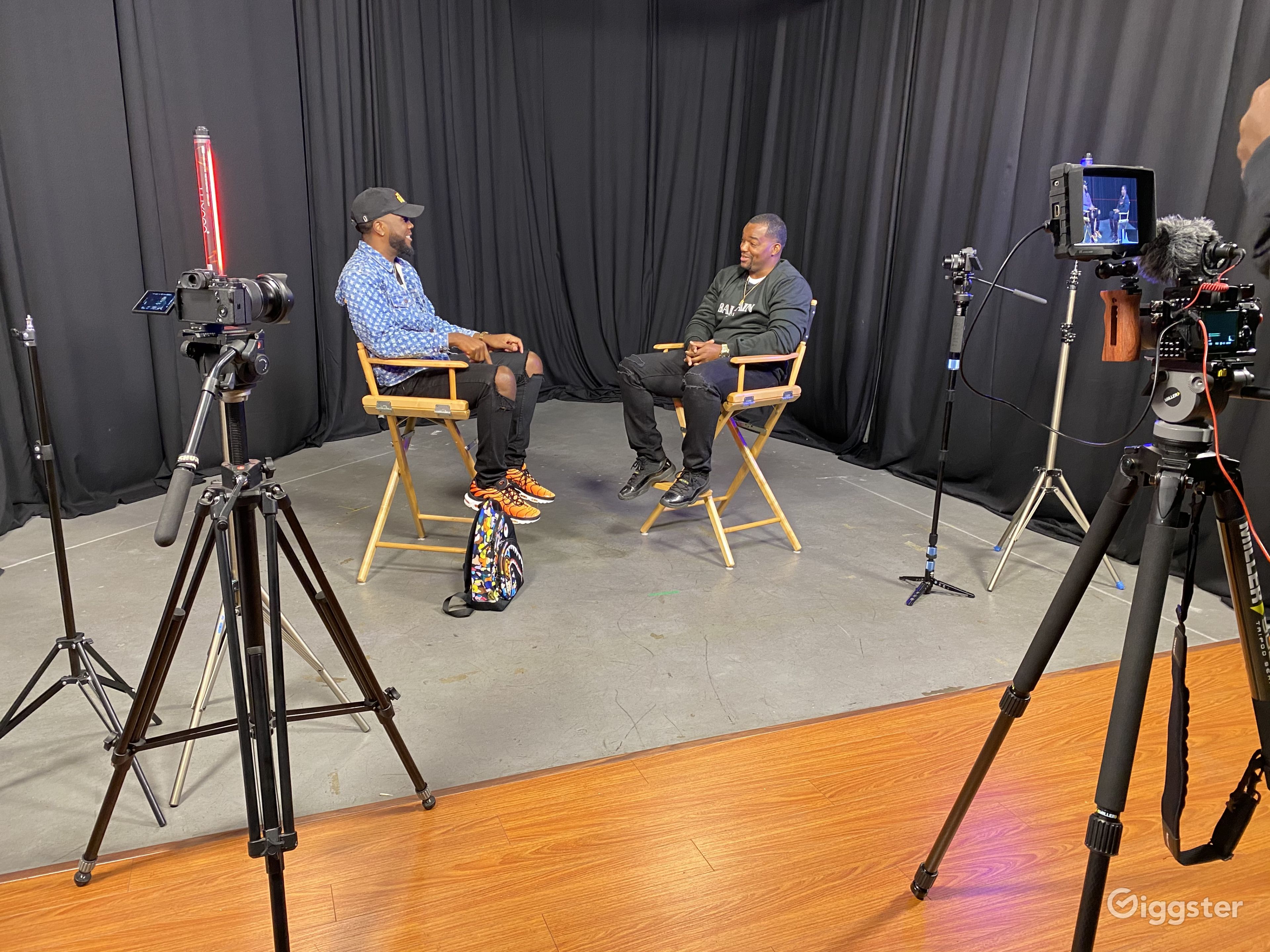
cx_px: 635
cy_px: 476
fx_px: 954
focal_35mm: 26
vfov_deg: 53.1
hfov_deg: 67.3
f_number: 1.8
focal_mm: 4.25
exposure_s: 1/60
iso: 250
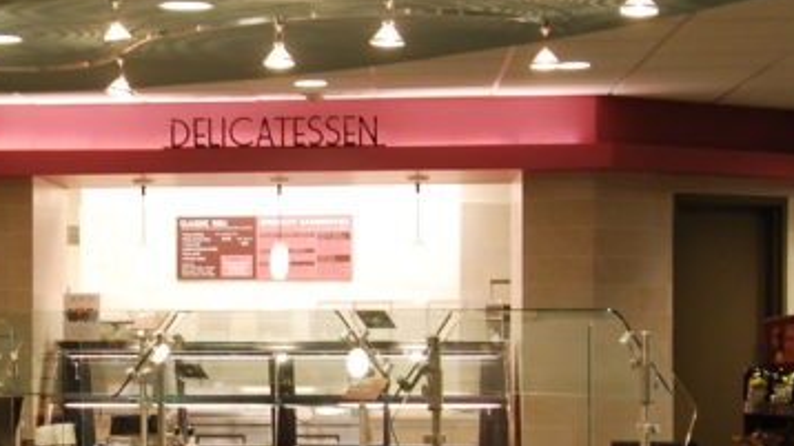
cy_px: 358
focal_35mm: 108
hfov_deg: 19.5
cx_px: 111
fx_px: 2273
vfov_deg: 11.2
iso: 400
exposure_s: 1/15
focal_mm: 24
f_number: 4
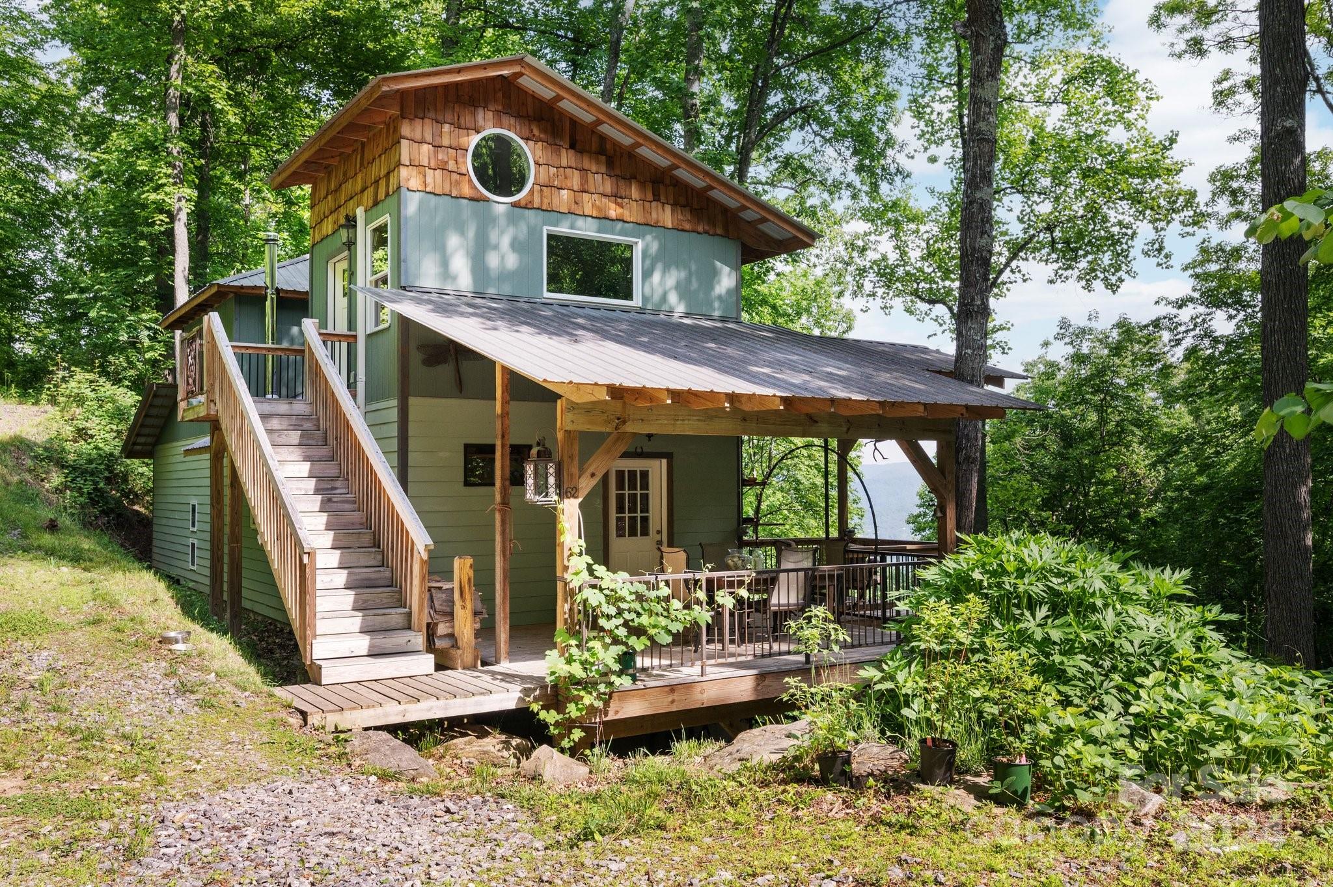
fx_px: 944
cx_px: 666
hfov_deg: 70.5
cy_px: 444
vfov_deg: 50.4
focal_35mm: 26
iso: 640
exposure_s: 1/1000
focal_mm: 25.5
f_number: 8
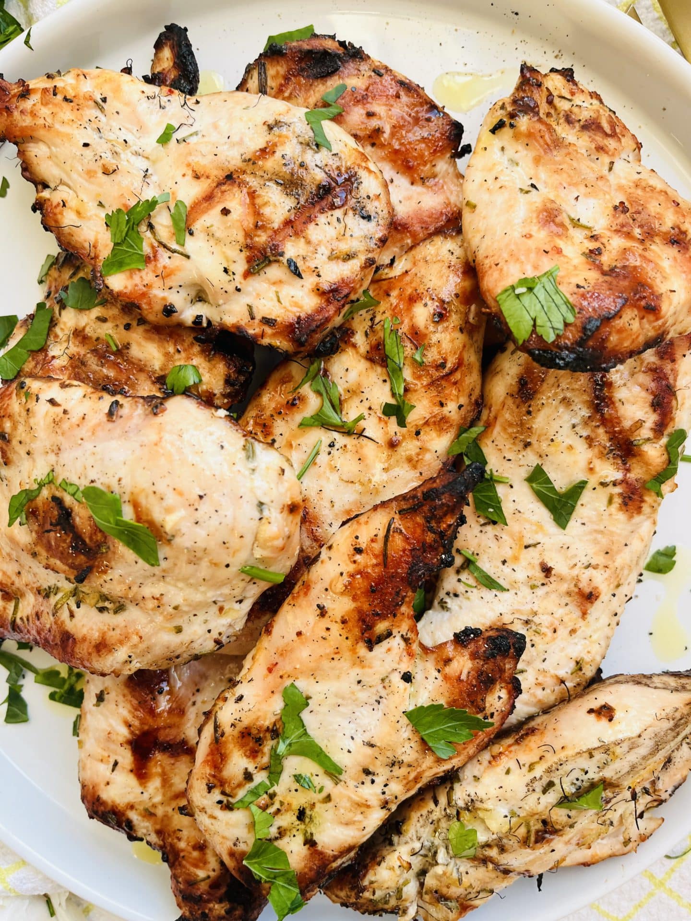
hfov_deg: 53.1
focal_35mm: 26
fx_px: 692
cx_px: 346
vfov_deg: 67.3
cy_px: 460
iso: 125
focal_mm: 5.1
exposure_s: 1/120
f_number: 1.6
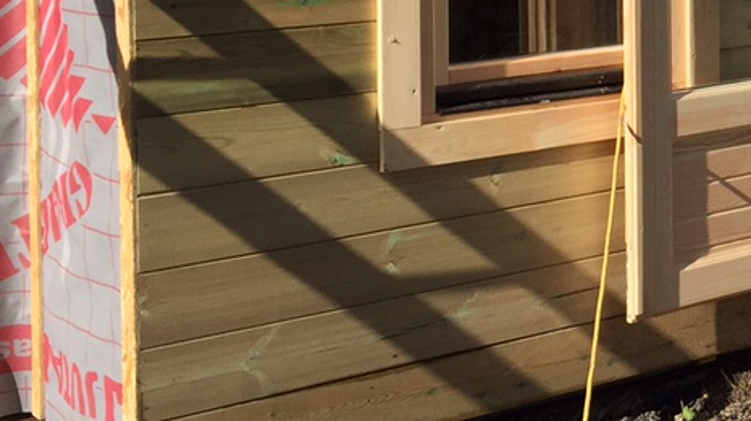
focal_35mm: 87
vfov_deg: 13.4
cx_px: 921
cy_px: -135
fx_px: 1732
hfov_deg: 22.4
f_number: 2.2
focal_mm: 4.15
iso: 32
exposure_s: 1/2083
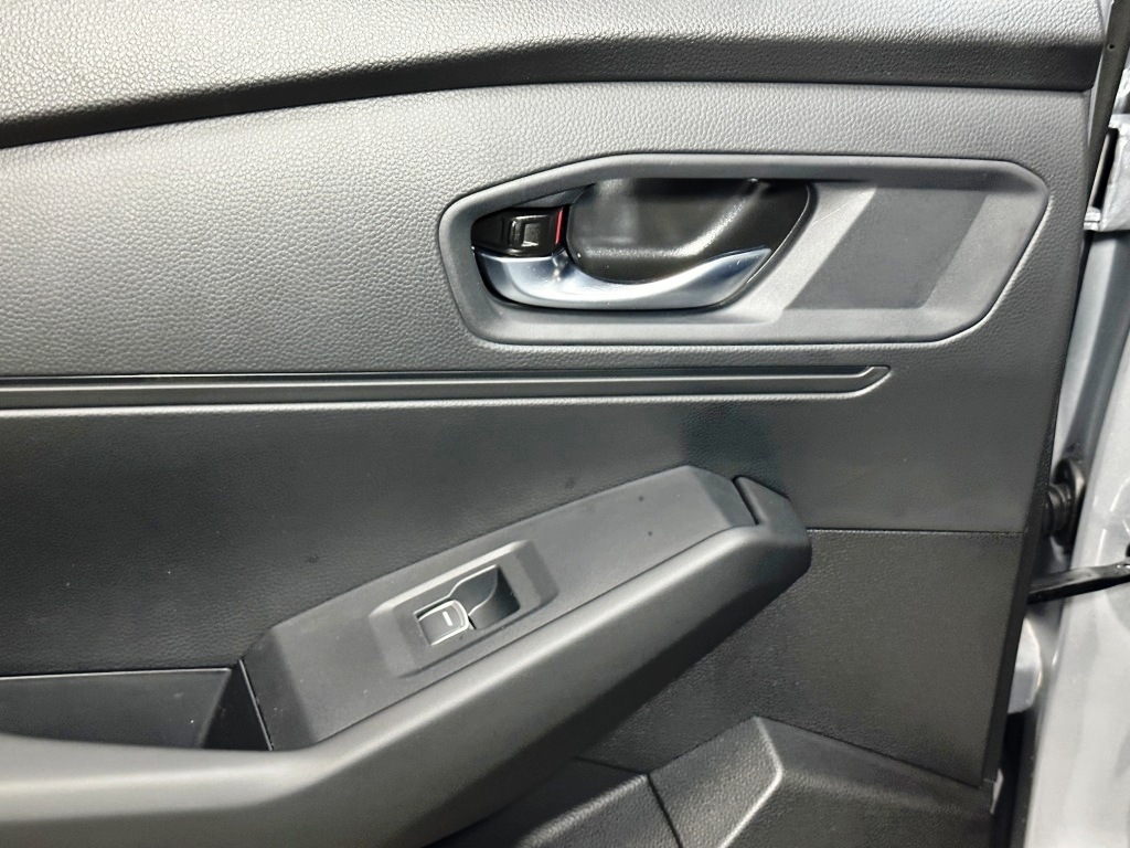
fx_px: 1567
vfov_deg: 30.3
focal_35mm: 48
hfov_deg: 39.7
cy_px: 424
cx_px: 565
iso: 500
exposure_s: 1/30
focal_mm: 6.86
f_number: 1.78
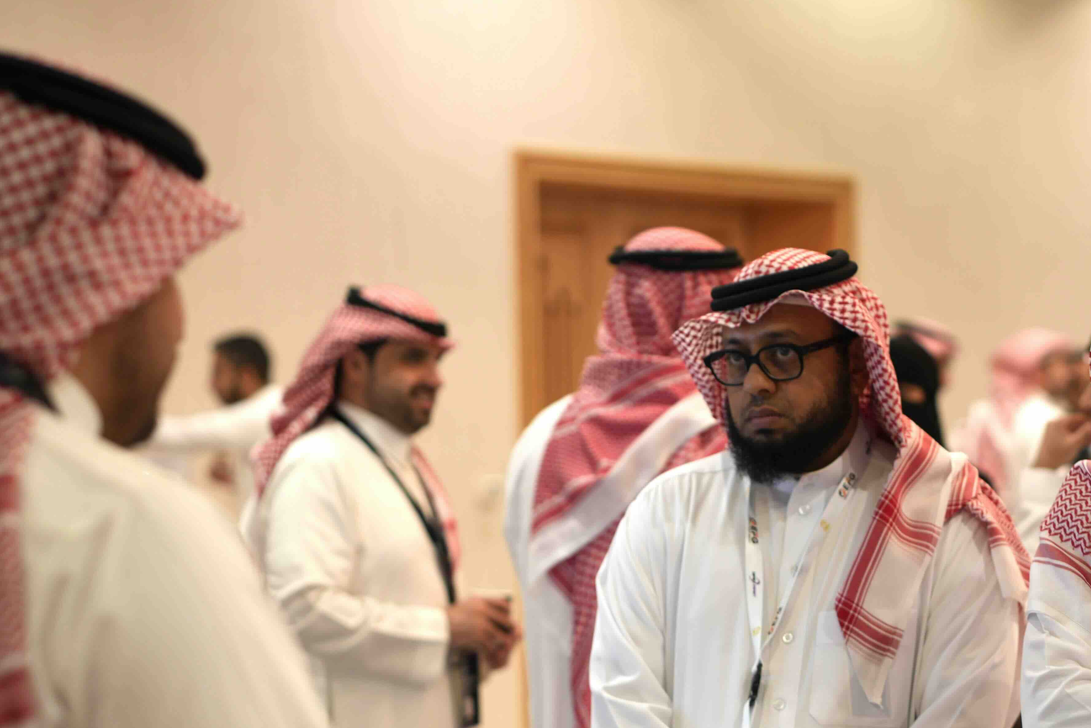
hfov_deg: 20.5
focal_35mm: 99
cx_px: 749
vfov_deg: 13.7
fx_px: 3000
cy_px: 611
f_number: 1.8
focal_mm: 50
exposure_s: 1/30
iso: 100
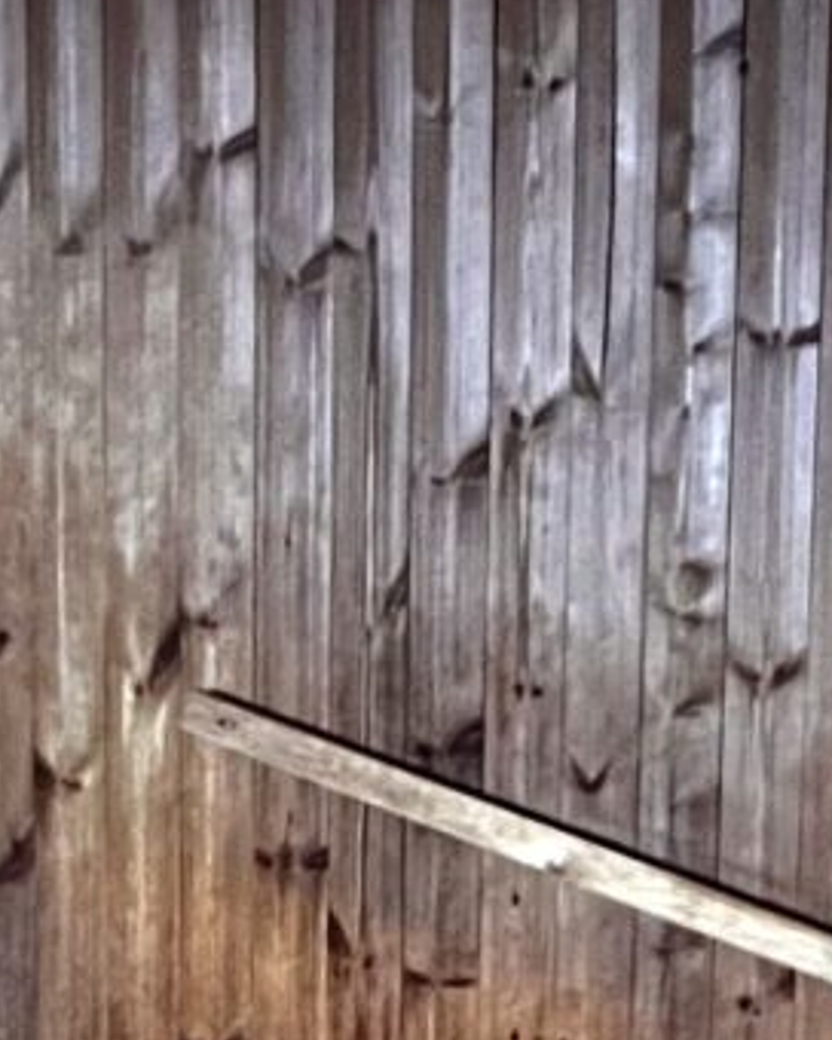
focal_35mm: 153
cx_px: 187
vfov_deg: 11.8
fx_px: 4709
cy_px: 1762
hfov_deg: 10.1
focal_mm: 5.7
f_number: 1.5
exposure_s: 1/25
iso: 500
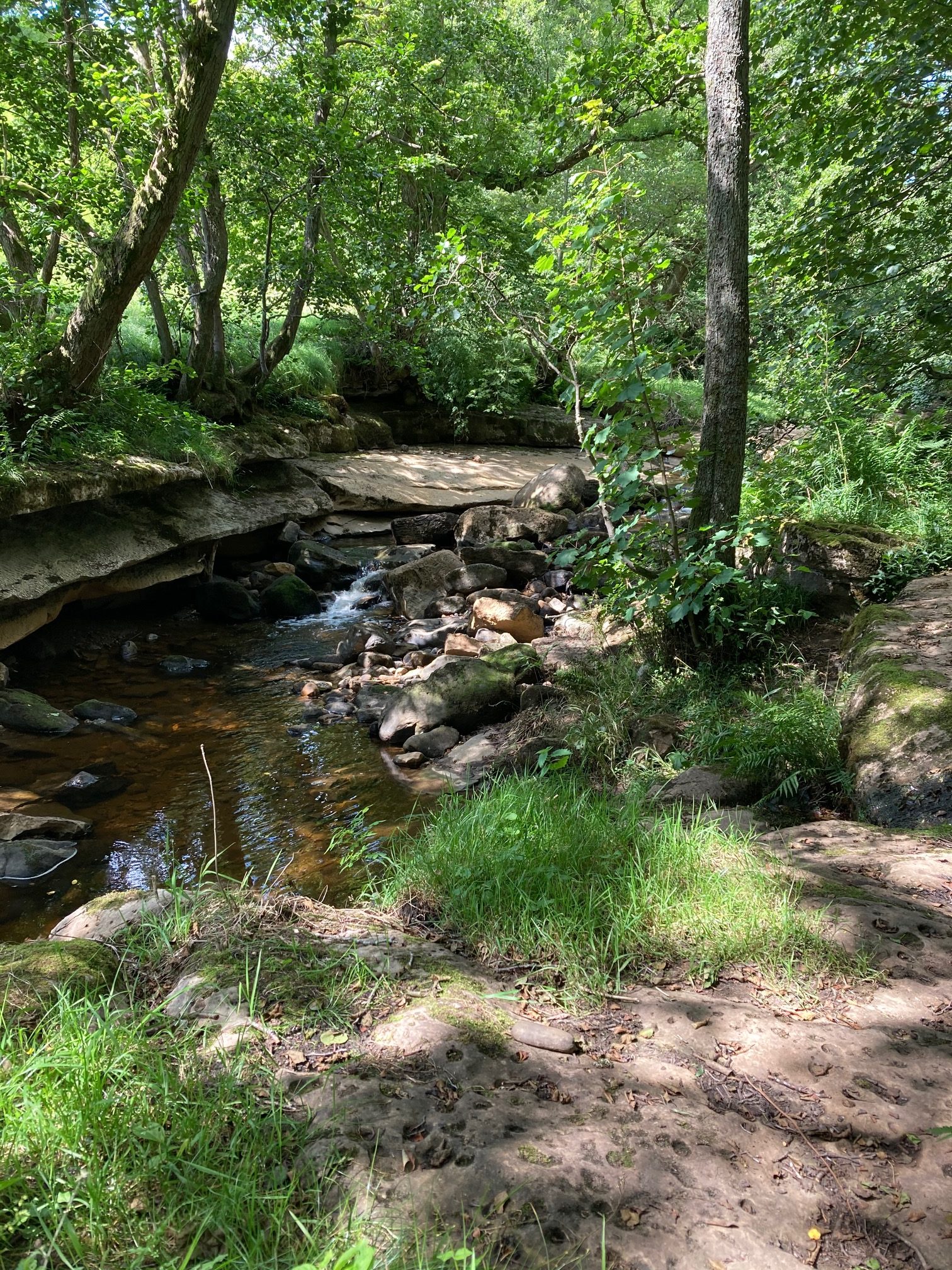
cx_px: 476
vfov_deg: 63.4
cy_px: 635
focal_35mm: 28
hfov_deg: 49.7
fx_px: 1027
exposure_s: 1/121
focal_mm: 3.99
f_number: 1.8
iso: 40
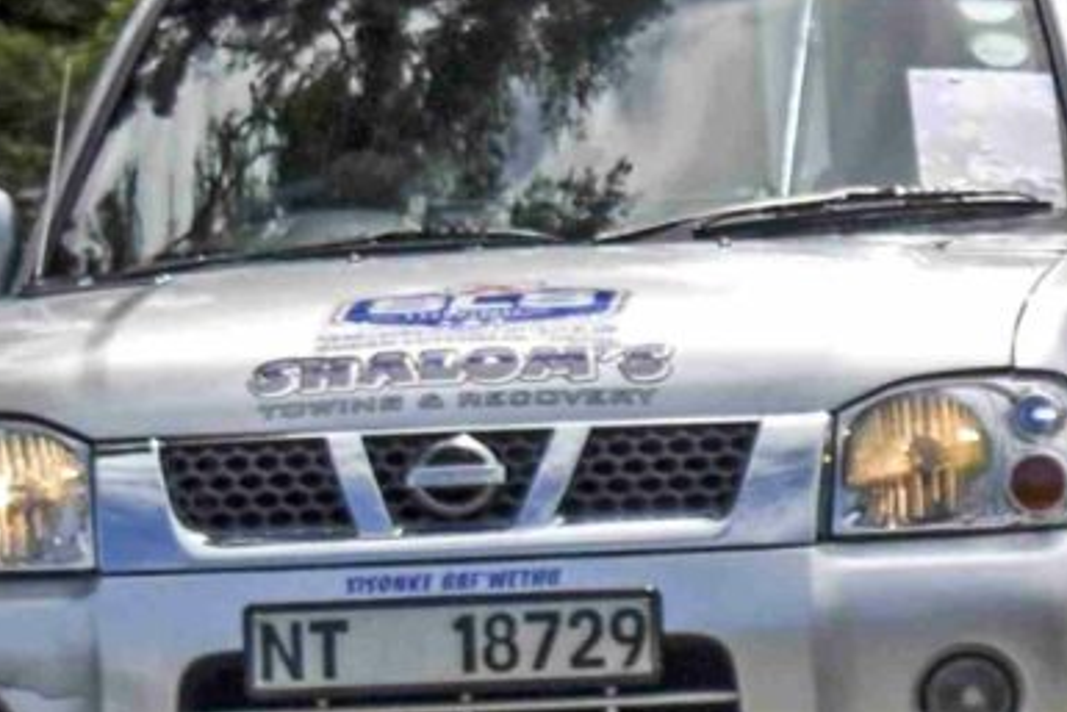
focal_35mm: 419
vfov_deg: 3.3
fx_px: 12423
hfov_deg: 4.8
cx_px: 2749
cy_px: 478
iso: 250
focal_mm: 42
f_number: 5.6
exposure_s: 1/3200
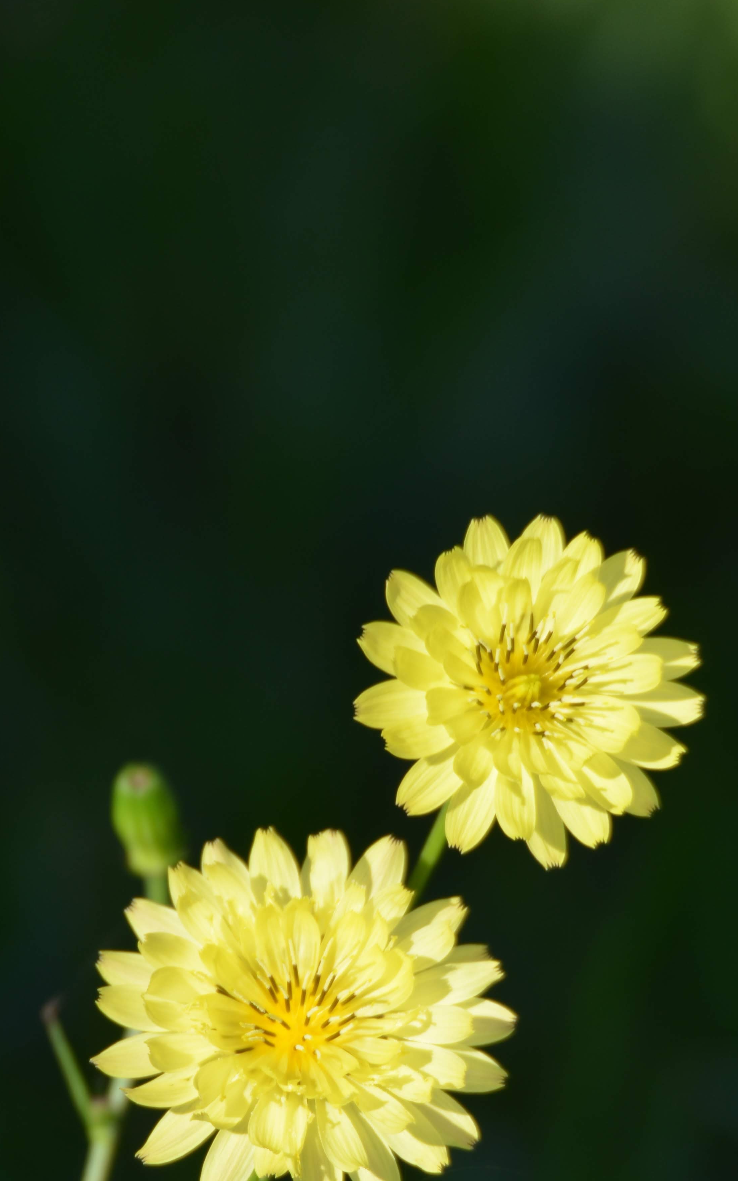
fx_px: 41130
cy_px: 806
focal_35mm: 1278
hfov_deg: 1.0
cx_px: 335
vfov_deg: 1.6
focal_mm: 600
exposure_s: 1/500
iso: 200
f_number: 6.3
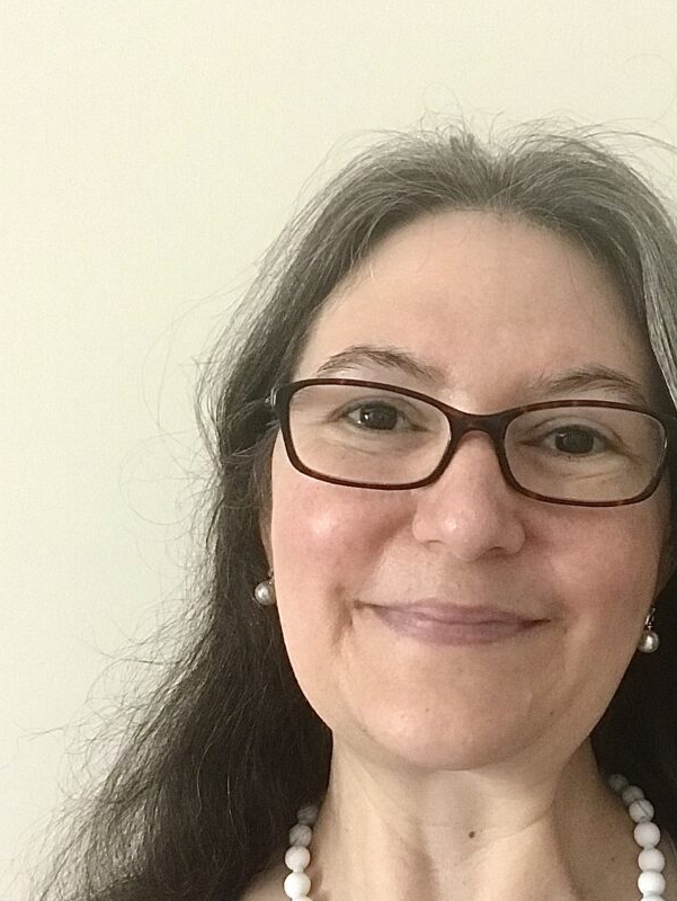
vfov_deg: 39.4
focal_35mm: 48
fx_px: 1250
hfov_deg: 30.1
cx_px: 447
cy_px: 555
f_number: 2.2
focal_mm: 2.87
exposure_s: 1/17
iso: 200
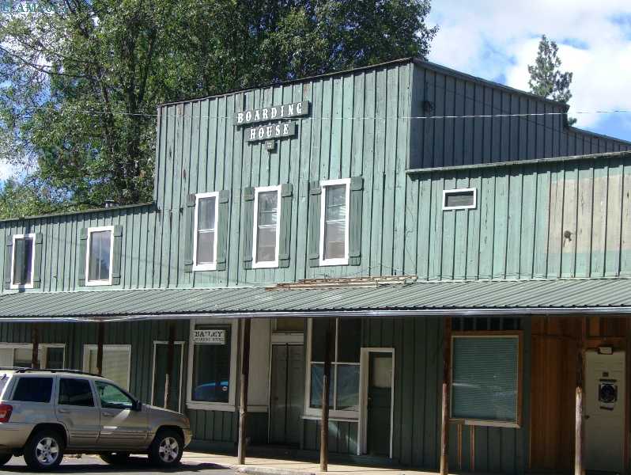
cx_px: 316
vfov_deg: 22.3
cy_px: 238
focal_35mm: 66
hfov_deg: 29.4
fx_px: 1204
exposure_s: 1/400
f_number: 3.8
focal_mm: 13.7
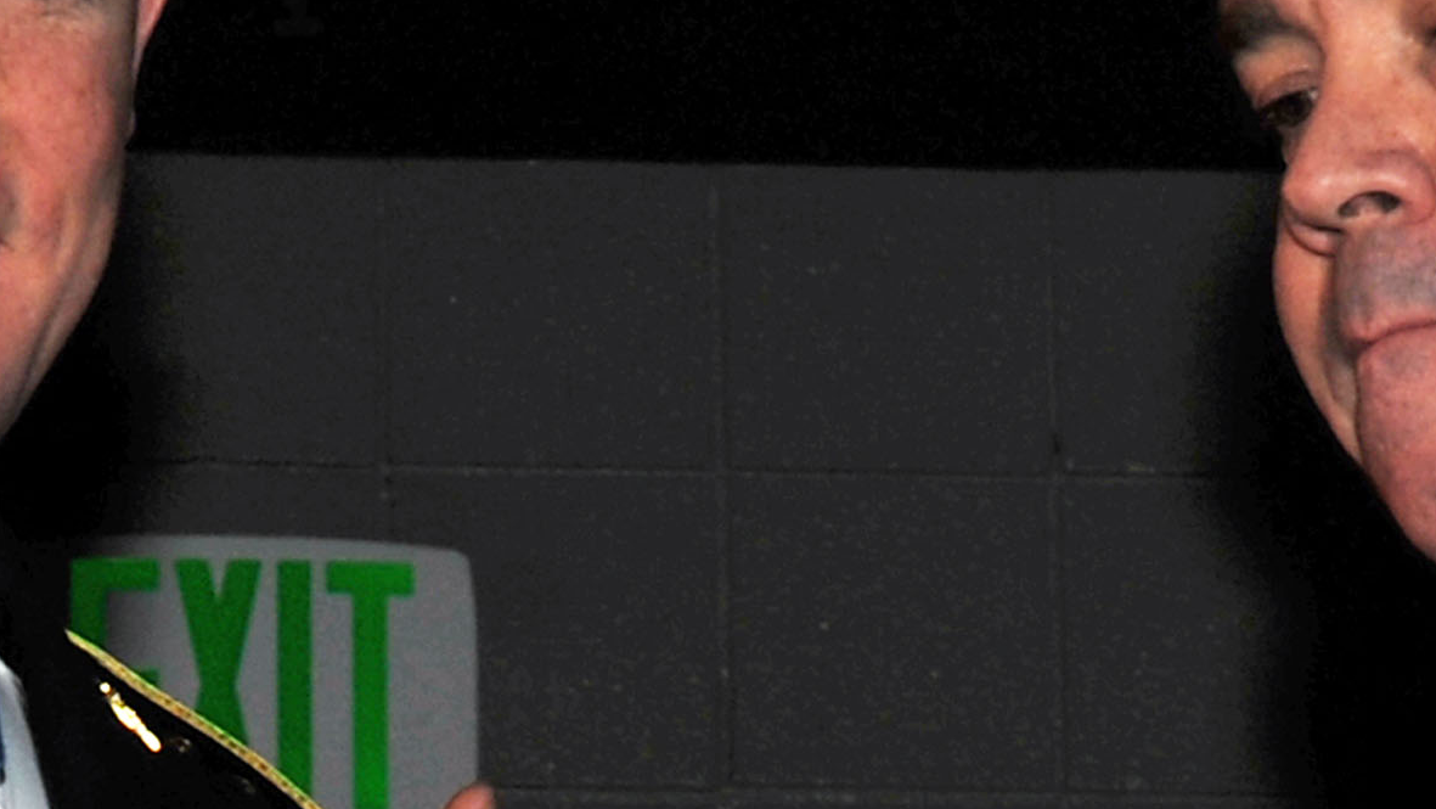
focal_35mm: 132
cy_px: 1045
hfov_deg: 16.3
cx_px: 754
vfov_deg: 9.1
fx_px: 5027
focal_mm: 35
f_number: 9
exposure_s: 1/125
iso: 200
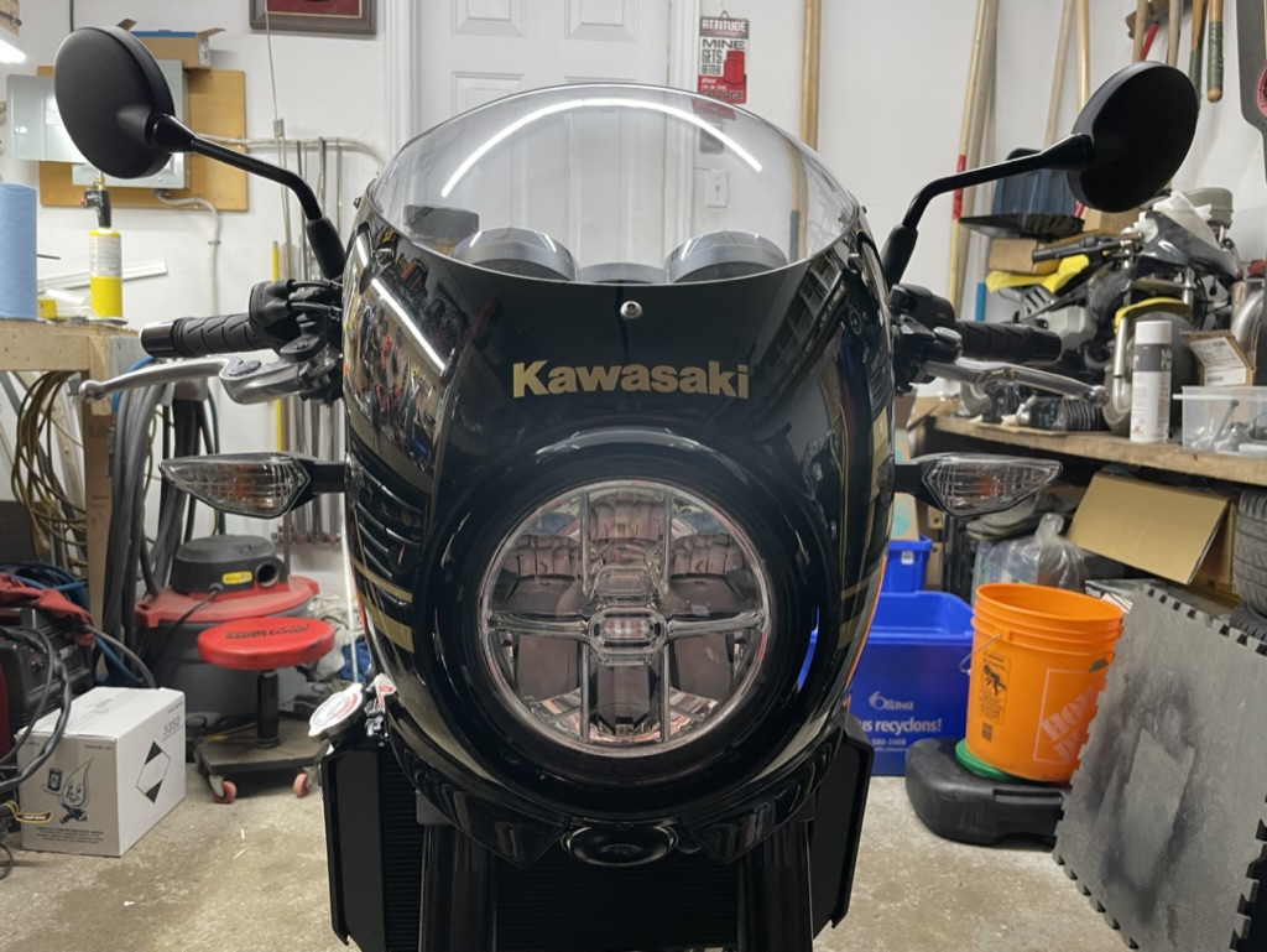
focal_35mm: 26
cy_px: 476
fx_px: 952
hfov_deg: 67.3
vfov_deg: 53.1
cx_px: 634
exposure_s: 1/60
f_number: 1.6
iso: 125
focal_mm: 4.2
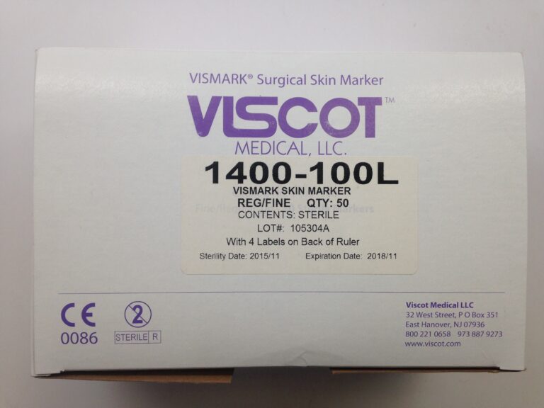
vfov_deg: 42.9
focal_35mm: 33
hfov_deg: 55.4
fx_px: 519
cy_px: 204
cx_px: 272
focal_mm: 4.12
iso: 50
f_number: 2.4
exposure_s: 1/60
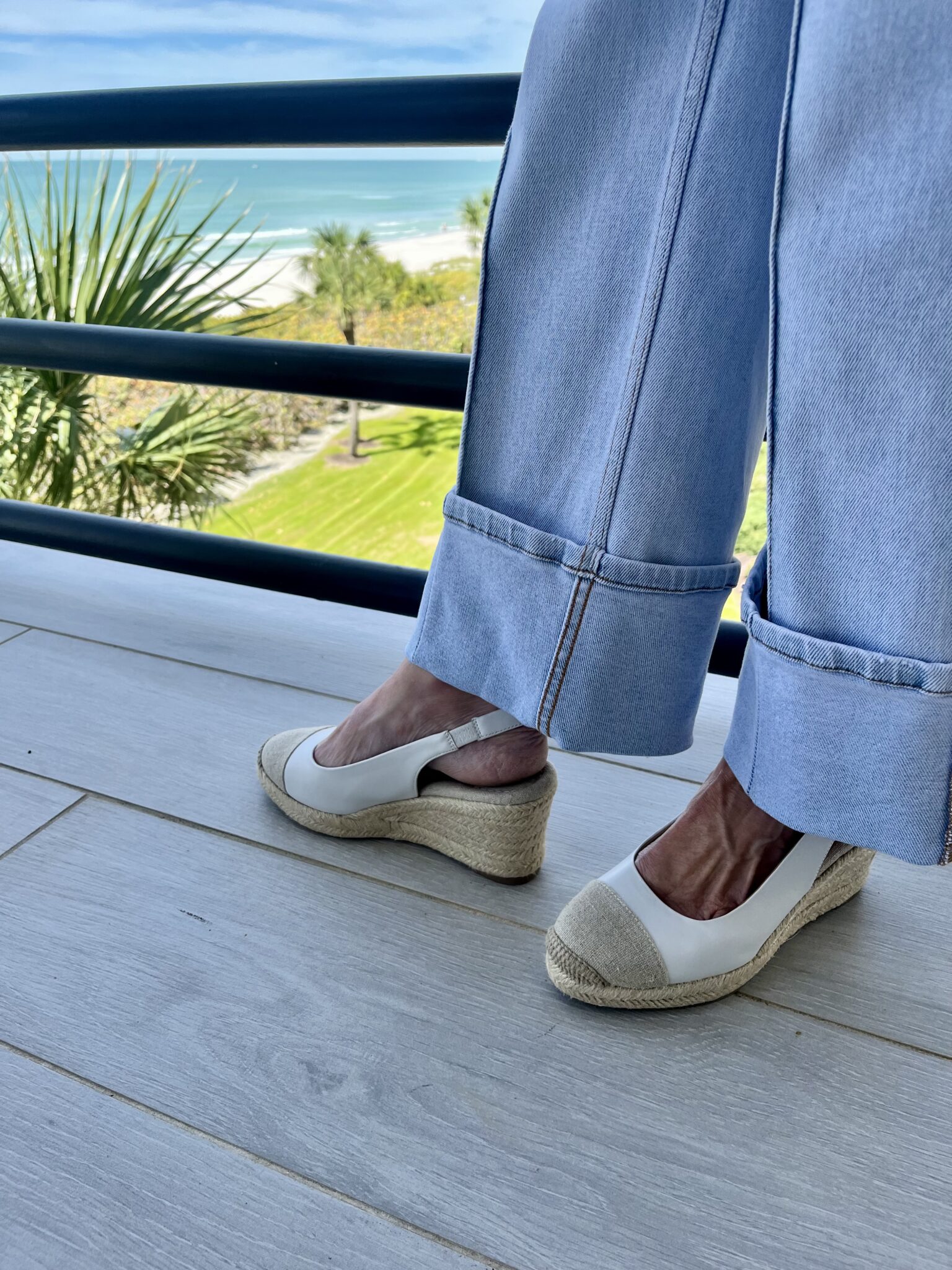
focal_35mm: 26
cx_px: 476
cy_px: 635
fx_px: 953
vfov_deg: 67.3
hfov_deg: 53.1
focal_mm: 5.1
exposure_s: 1/1096
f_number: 1.6
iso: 50
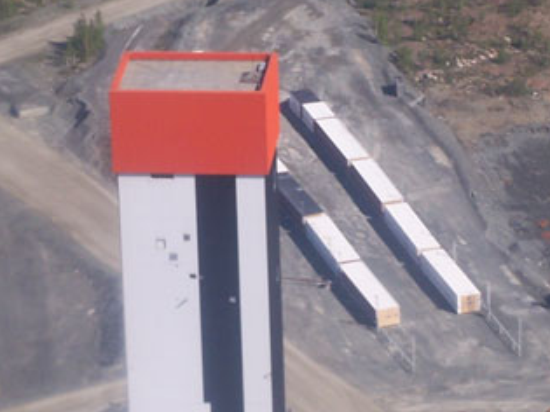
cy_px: 307
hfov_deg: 6.1
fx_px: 5162
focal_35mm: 325
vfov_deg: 4.6
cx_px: 374
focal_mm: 21.2
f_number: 4.5
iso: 80
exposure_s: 1/800
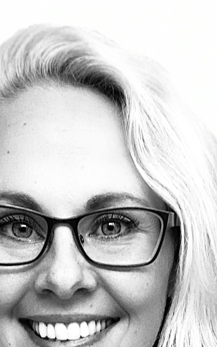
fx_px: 738
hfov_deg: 16.7
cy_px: 384
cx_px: 154
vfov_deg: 24.6
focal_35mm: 78
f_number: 2.2
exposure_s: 1/60
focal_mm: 2.71
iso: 200
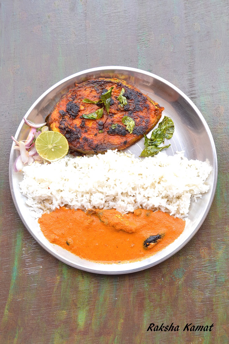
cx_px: 114
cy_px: 172
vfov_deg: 53.1
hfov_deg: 36.9
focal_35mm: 36
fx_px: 343
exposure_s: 1/25
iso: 100
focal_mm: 24
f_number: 5.6
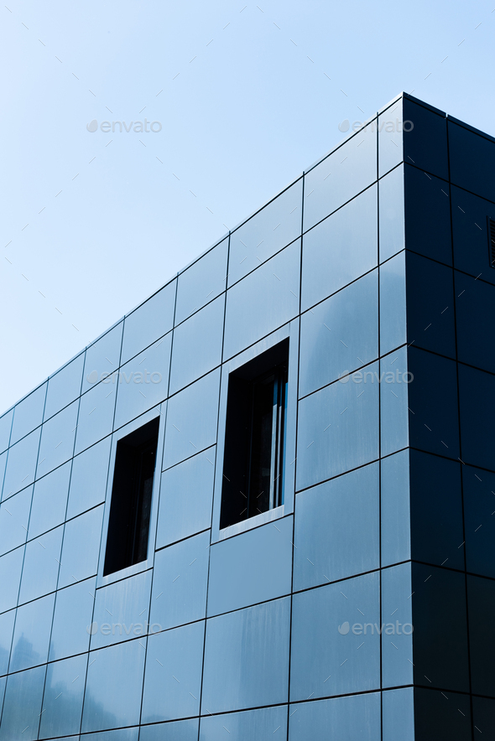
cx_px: 248
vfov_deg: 39.6
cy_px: 370
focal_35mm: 50
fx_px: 1030
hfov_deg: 27.0
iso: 200
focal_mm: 50
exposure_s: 1/2500
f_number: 3.5
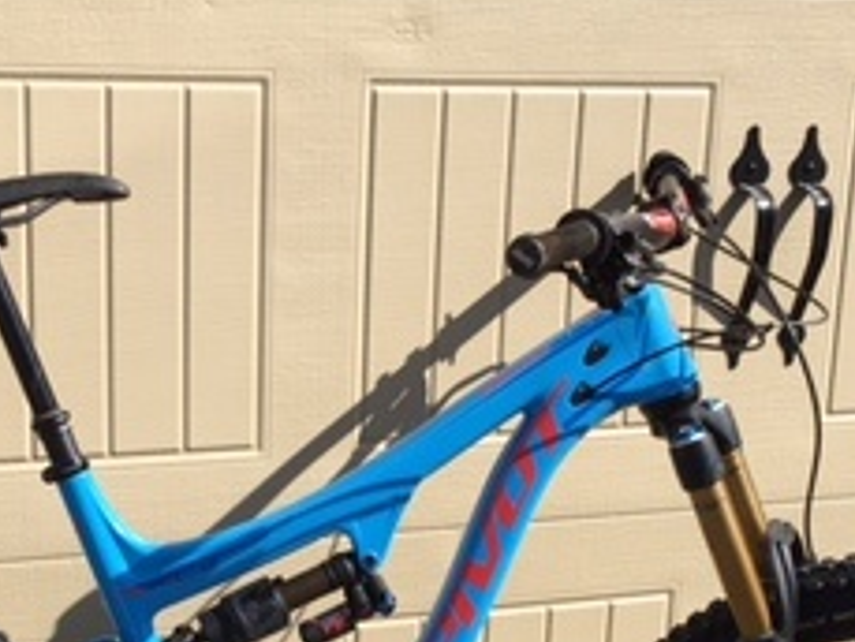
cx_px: 273
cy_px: 720
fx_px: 2002
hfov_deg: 24.0
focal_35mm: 81
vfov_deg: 17.6
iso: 25
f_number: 2.2
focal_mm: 4.15
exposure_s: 1/1479
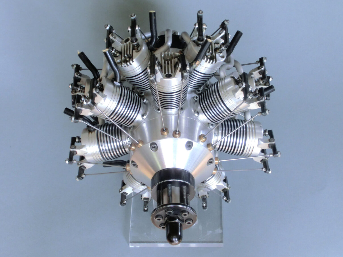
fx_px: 753
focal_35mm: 76
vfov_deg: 19.4
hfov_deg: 25.7
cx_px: 172
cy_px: 128
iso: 800
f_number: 12.5
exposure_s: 1/6
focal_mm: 13.5
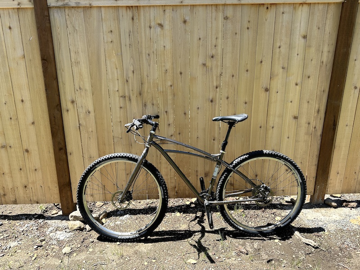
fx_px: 250
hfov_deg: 71.6
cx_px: 180
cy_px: 135
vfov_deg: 56.8
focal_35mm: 24
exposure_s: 1/1289
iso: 80
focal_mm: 6.86
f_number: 1.78
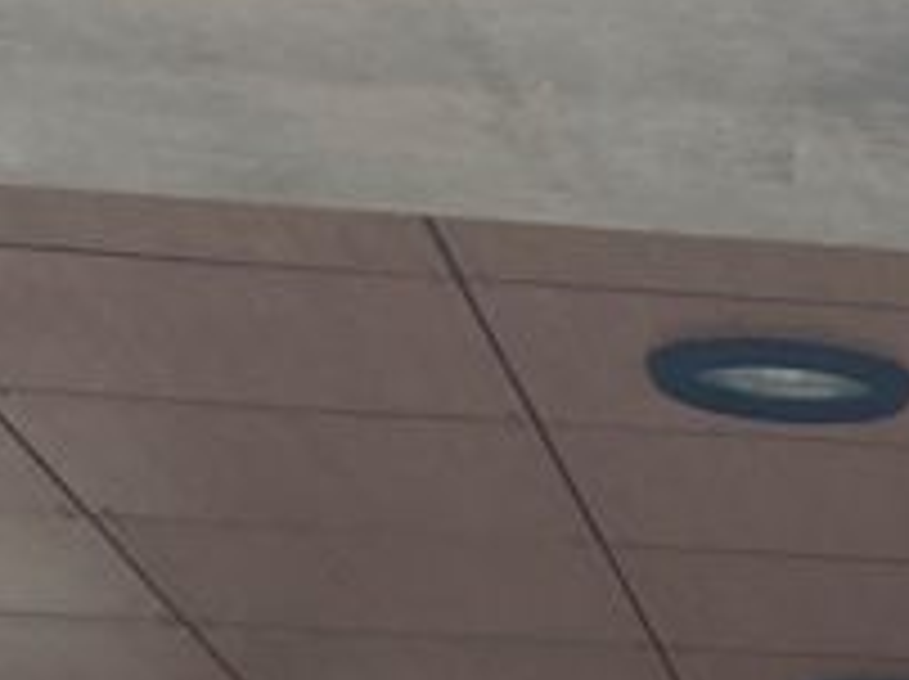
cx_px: 3056
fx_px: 5193
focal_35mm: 198
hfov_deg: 8.0
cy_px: 1450
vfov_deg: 7.2
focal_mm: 4.25
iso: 32
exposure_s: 1/266
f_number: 1.8
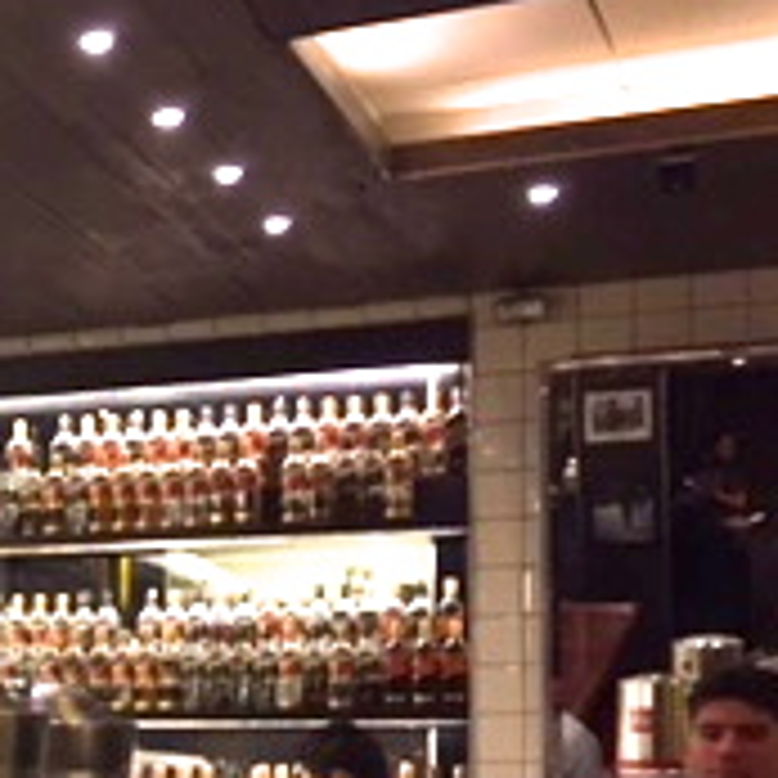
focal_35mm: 95
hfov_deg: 15.5
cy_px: 738
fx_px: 2416
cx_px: -652
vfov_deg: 17.9
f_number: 2.2
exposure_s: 1/30
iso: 100
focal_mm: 4.15
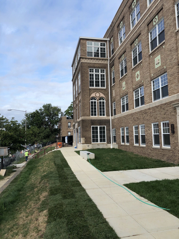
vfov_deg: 63.4
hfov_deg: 49.7
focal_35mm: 28
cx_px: 90
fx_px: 193
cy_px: 120
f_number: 1.8
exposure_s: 1/857
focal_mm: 3.99
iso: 20
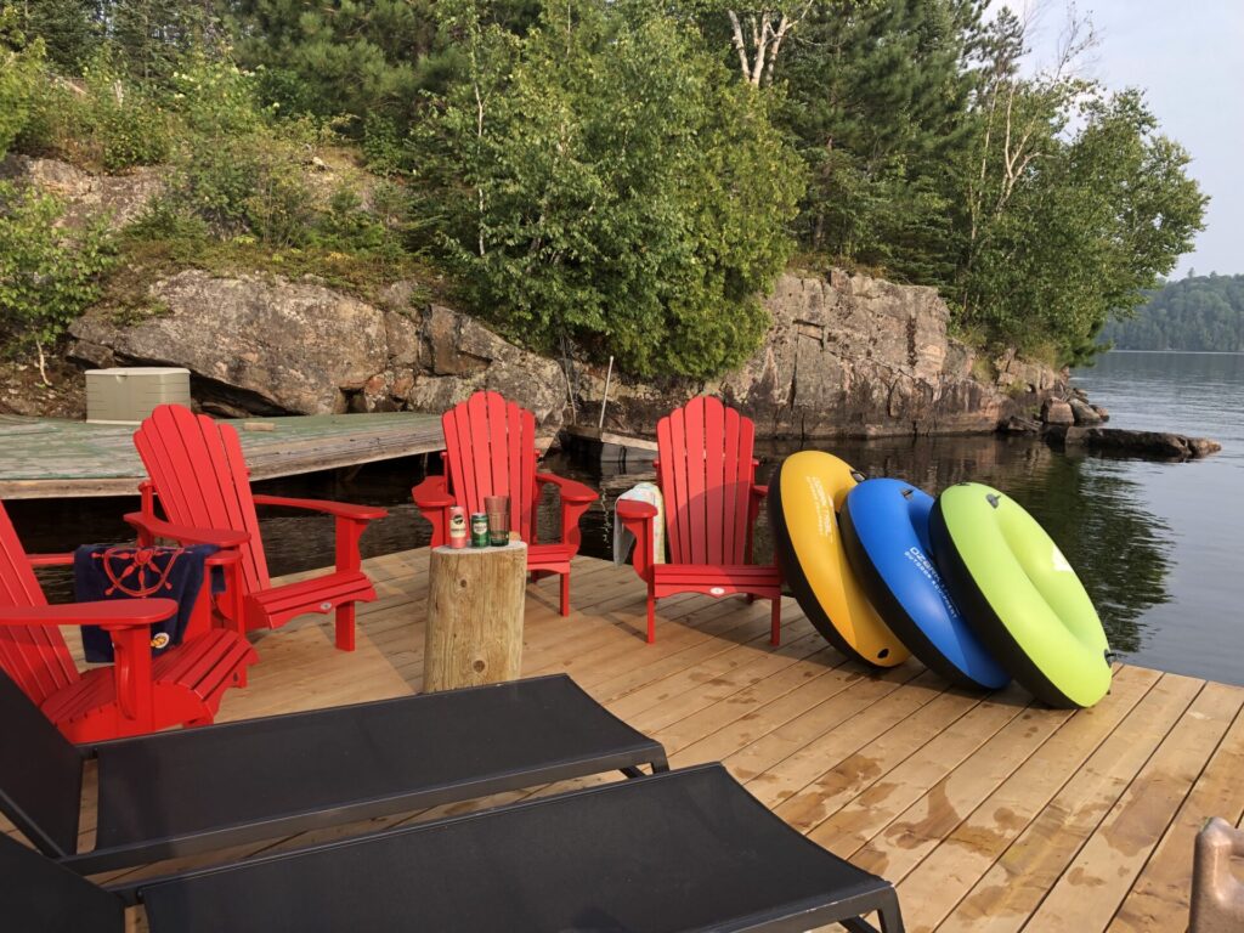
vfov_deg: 49.7
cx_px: 622
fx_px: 1006
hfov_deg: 63.4
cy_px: 466
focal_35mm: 28
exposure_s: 1/615
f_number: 1.8
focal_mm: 3.99
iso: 20
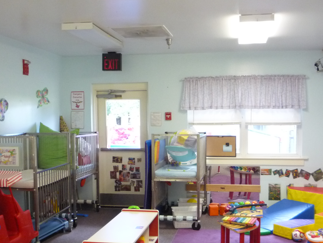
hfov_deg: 42.9
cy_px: 150
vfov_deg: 32.7
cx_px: 180
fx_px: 411
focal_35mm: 44
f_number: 3.3
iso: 400
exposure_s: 1/25
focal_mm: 5.2
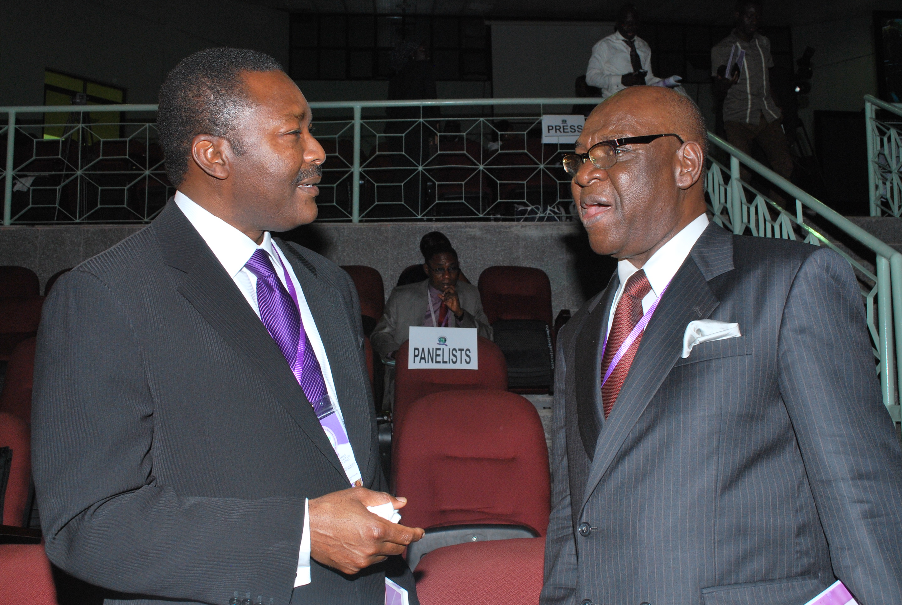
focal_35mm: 39
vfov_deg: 34.4
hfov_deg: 49.5
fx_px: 979
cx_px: 451
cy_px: 302
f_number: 9
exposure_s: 1/200
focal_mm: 26
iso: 400
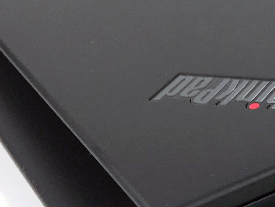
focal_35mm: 116
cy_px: 143
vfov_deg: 12.8
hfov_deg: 15.7
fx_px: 922
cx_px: 401
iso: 32
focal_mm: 3.99
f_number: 1.8
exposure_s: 1/50
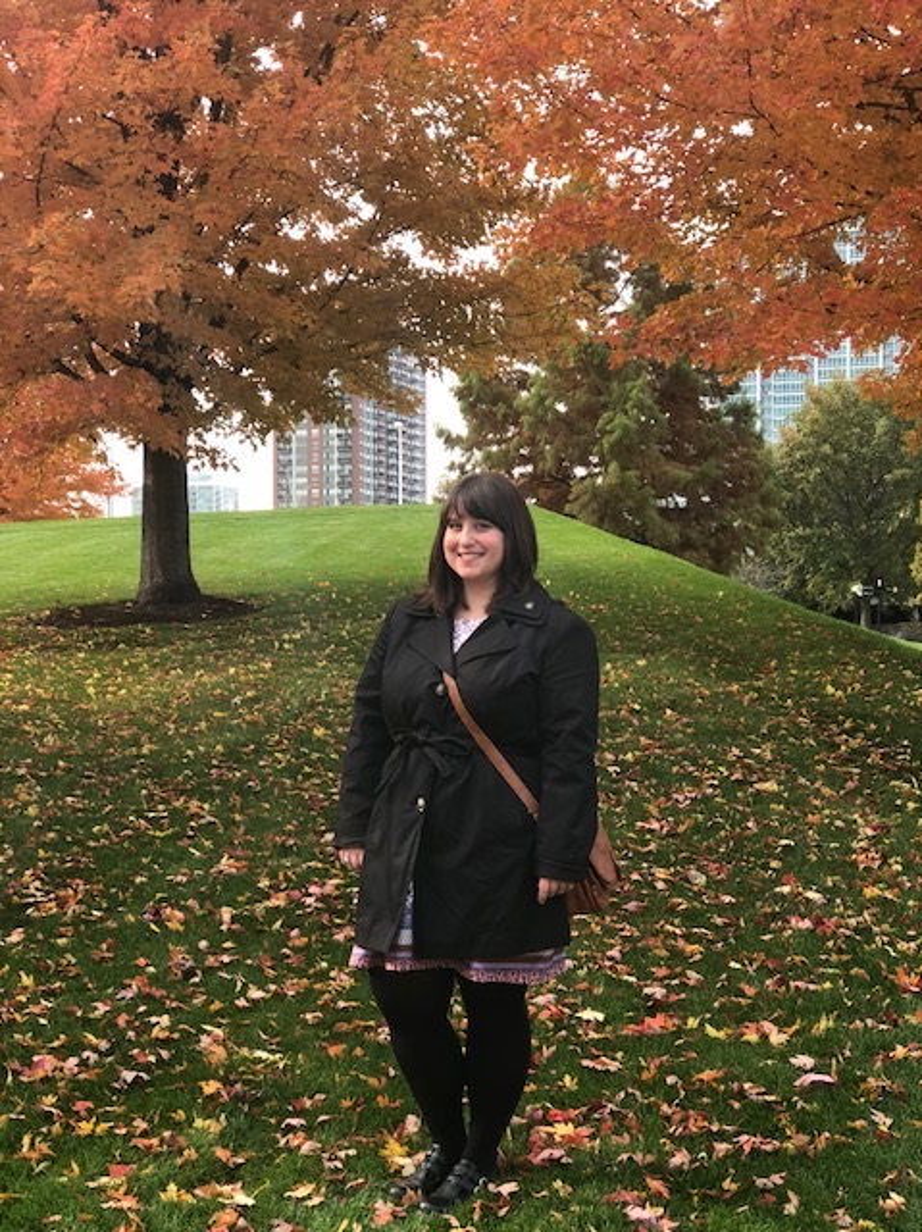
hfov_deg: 25.6
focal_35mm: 57
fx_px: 2027
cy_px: 616
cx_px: 461
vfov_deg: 33.8
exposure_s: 1/120
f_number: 2.8
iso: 32
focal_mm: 6.6
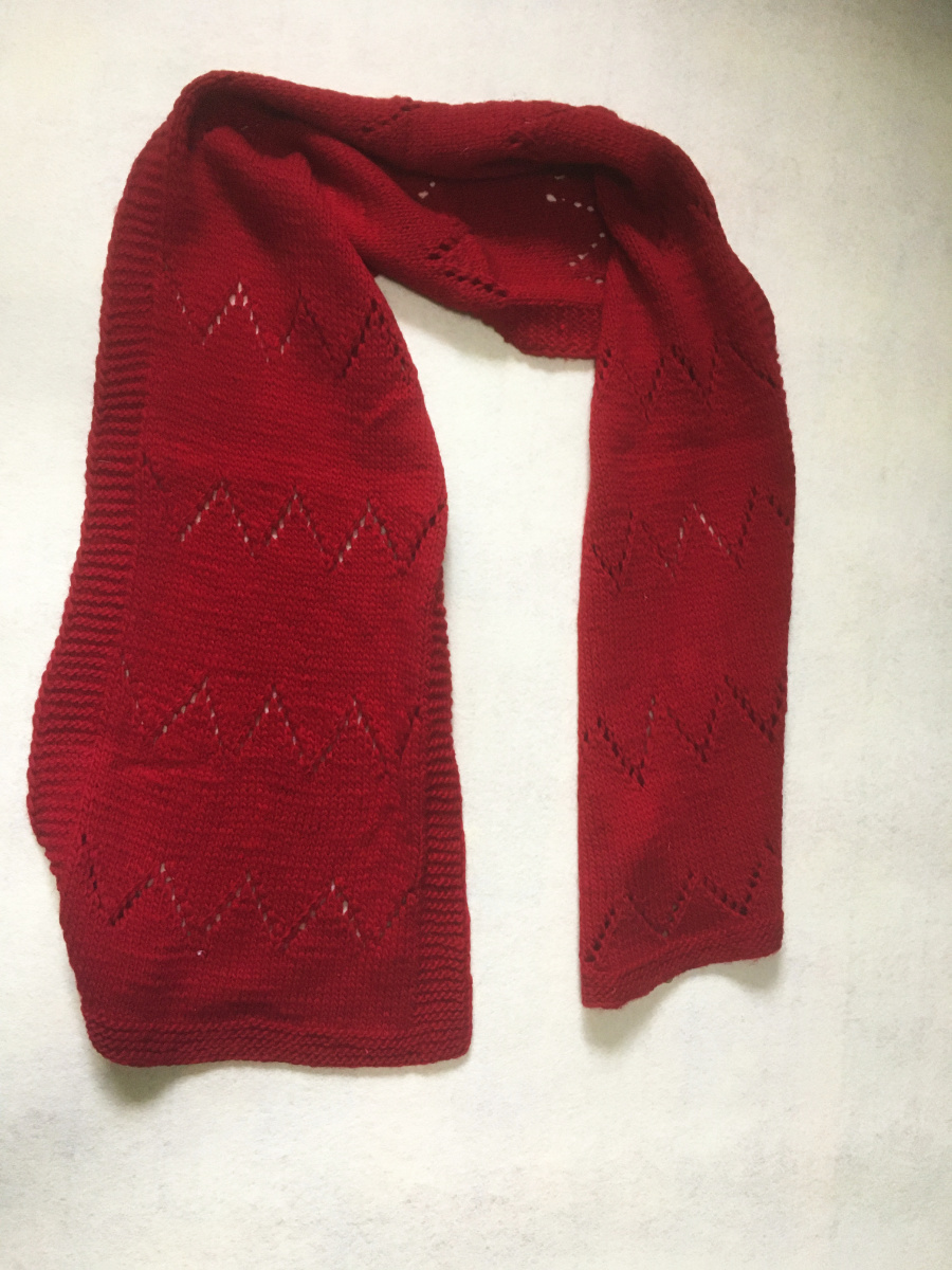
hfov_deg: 48.2
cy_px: 635
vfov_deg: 61.7
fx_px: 1063
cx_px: 476
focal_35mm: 29
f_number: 2.2
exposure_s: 1/33
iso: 200
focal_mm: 4.2
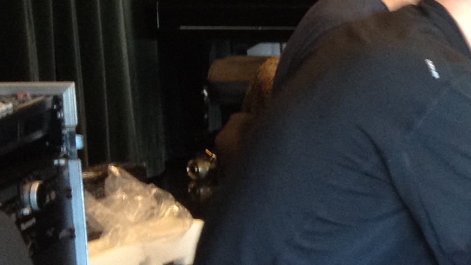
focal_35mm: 149
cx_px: 888
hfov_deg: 12.9
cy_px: 157
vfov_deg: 8.1
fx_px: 1861
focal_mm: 4.28
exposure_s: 1/20
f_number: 2.4
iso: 125
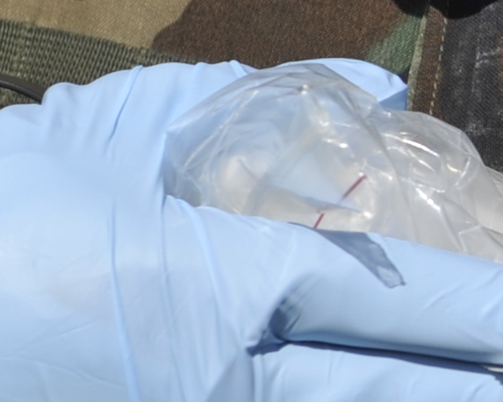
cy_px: 53
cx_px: 965
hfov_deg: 4.7
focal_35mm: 404
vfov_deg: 3.8
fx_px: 6012
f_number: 5.6
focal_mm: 58
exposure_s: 1/640
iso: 200
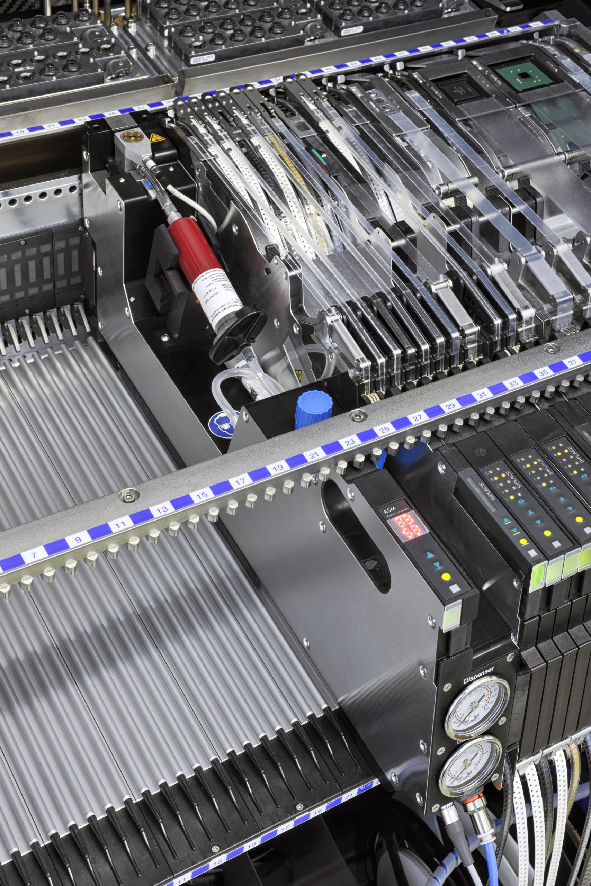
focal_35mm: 70
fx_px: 1723
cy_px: 443
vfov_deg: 28.8
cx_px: 296
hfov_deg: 19.5
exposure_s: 3
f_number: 22
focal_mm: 70
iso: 125
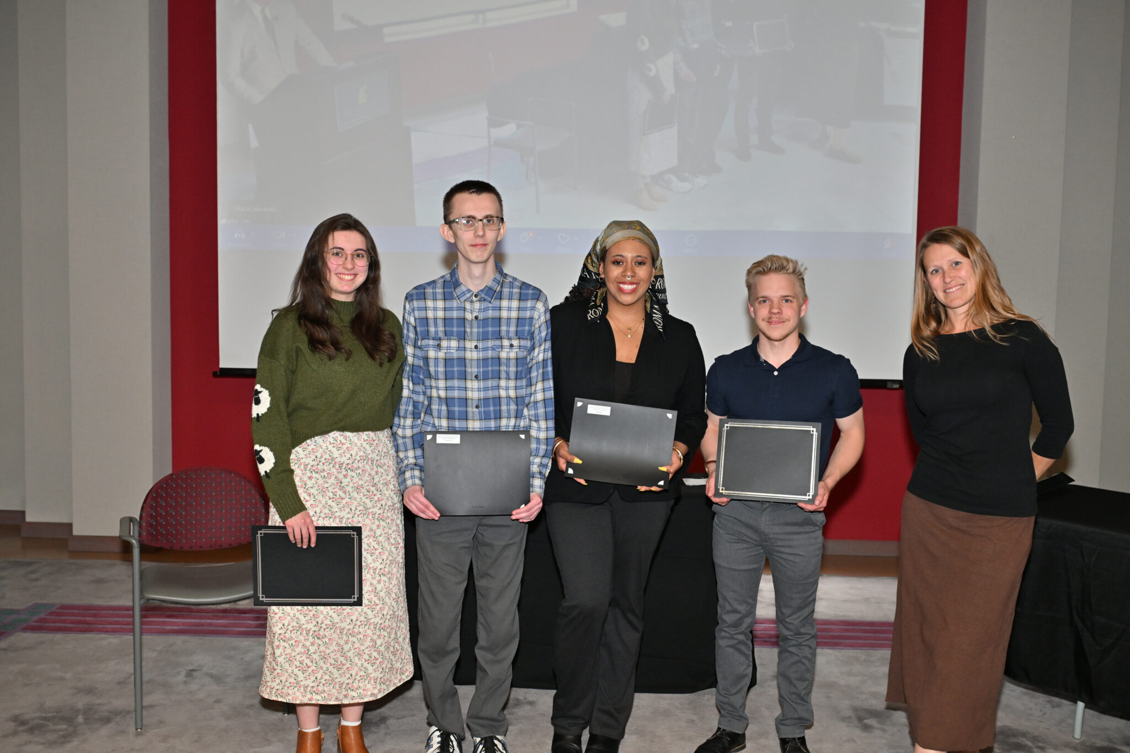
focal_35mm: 38
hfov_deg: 50.7
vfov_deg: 35.0
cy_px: 376
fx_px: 1193
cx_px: 565
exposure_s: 1/200
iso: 640
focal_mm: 38
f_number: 6.3
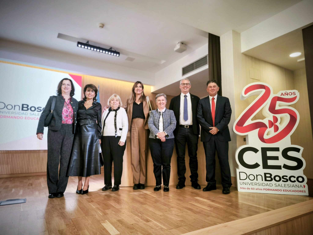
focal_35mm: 23
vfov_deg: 58.9
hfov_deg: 73.9
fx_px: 208
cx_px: 156
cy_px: 118
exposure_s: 1/100
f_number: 1.7
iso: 100
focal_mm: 5.35
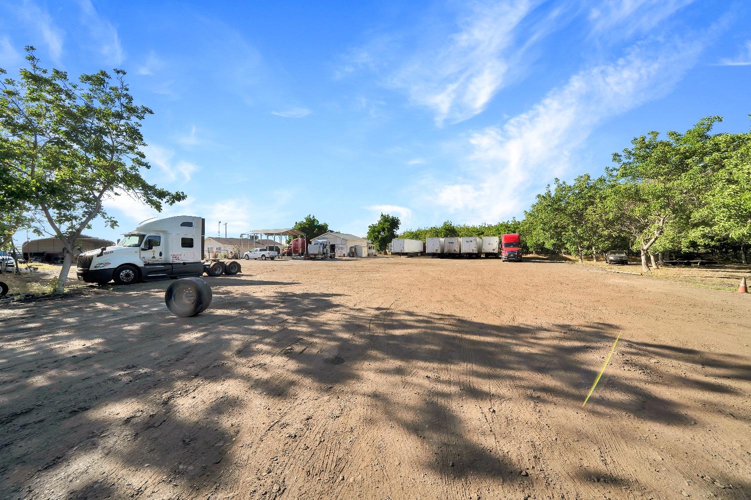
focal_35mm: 12
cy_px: 250
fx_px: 250
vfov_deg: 90.0
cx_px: 376
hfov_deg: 112.6
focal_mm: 12
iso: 100
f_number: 10
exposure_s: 1/160
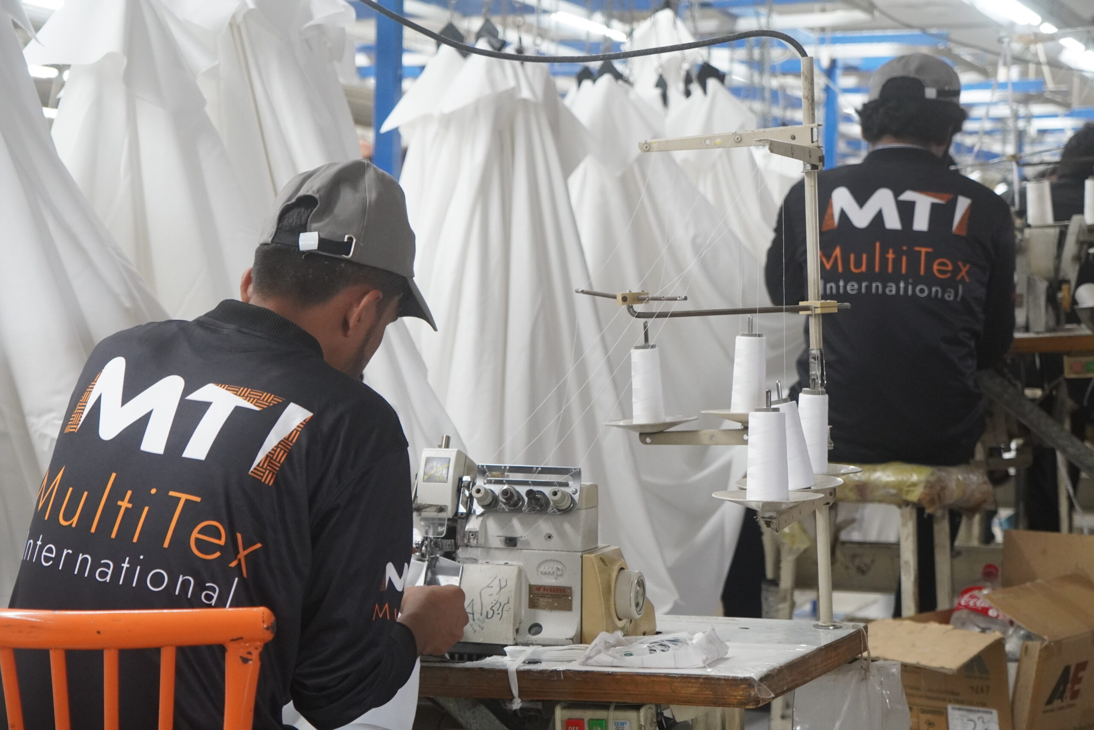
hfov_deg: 26.5
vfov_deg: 17.8
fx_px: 2325
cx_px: 547
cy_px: 365
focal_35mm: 76
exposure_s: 1/160
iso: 2000
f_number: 4
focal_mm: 51
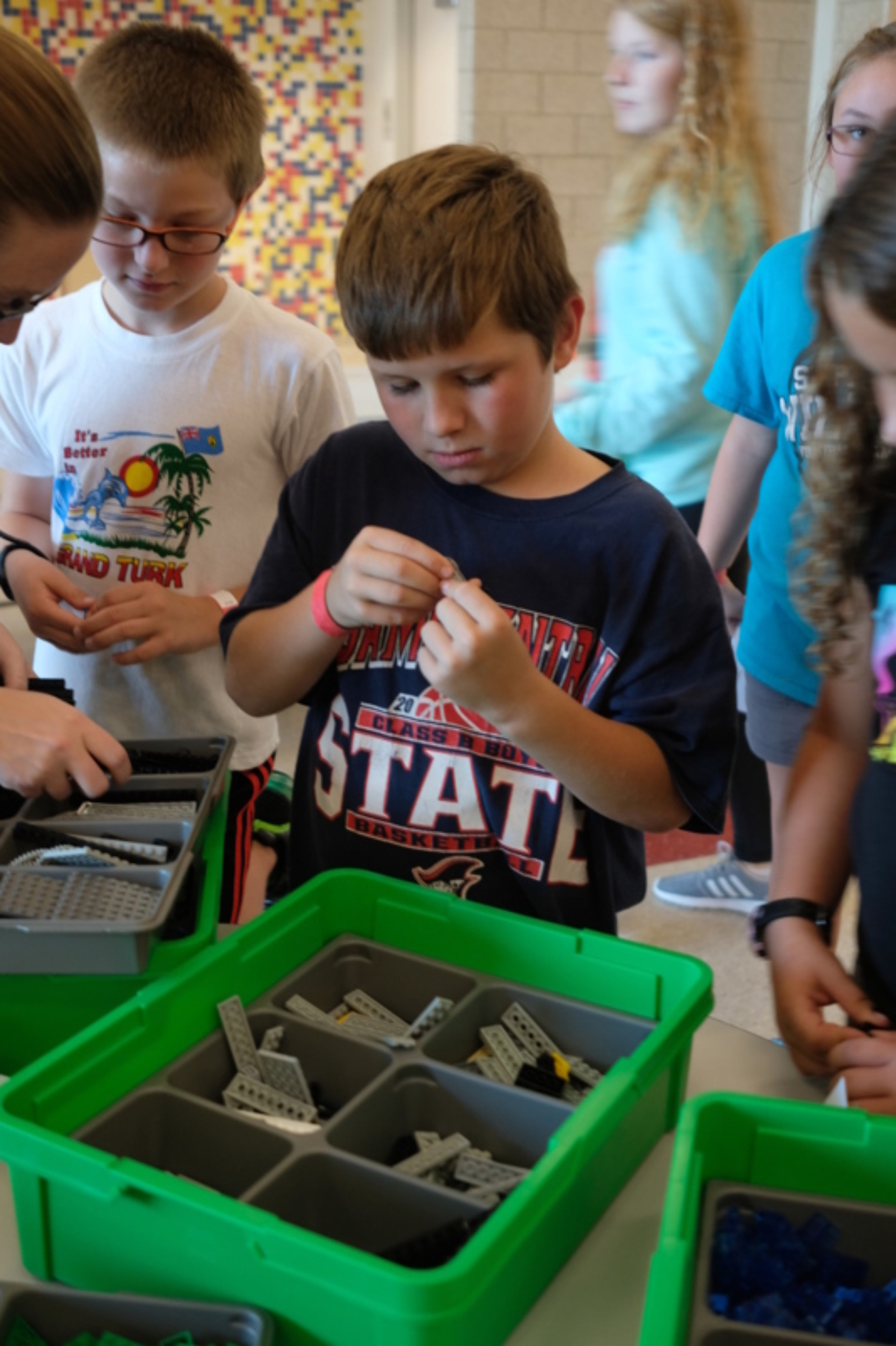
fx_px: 1531
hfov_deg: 32.6
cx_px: 448
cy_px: 673
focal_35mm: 41
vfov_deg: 47.4
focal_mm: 27
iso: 500
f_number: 2.8
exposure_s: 1/30
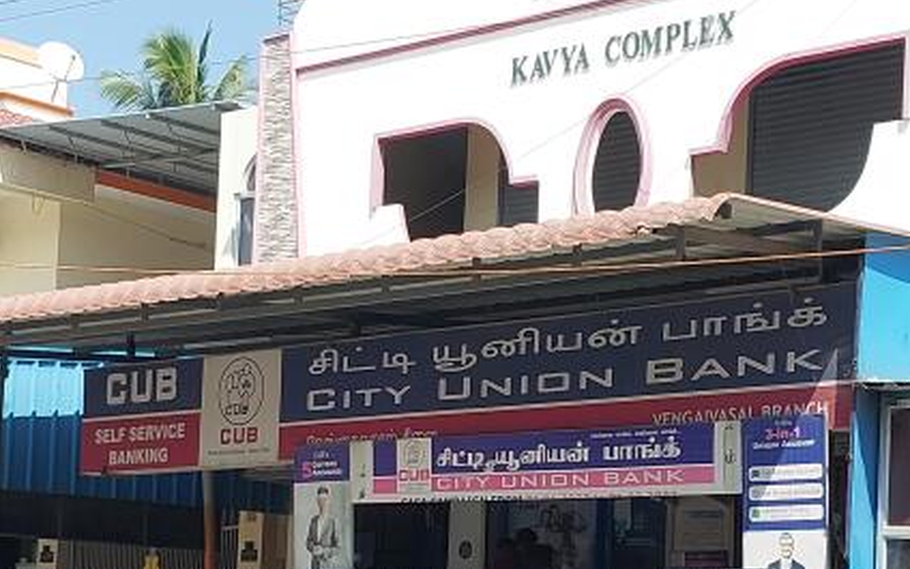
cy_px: 498
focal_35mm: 48
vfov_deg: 26.1
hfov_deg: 41.8
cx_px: 410
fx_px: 1190
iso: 20
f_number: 1.8
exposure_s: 1/493
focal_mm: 4.6
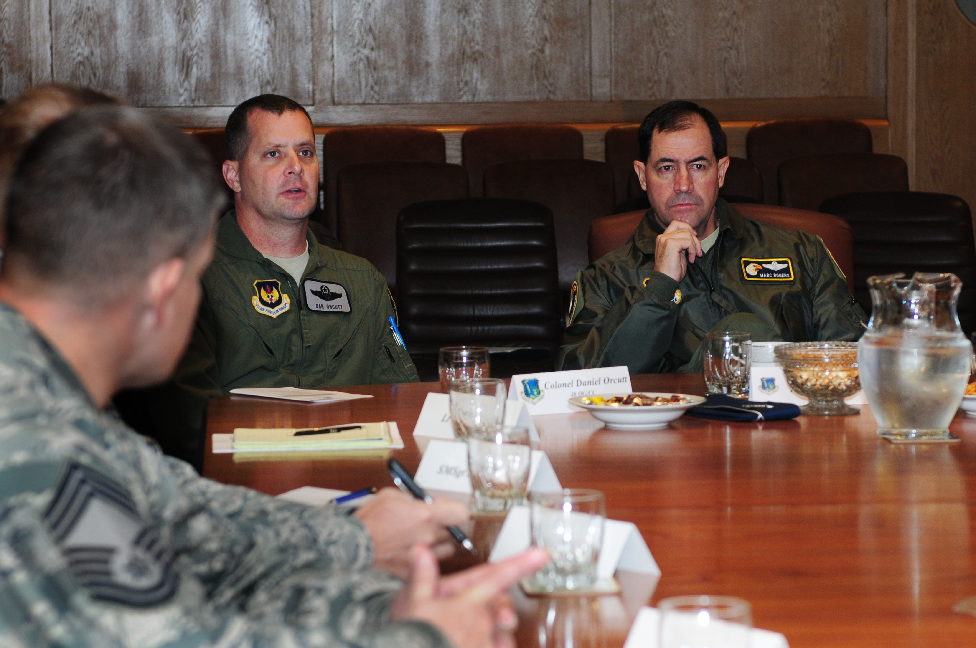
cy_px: 324
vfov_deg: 14.7
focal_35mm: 93
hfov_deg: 21.9
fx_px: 2518
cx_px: 488
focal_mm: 62
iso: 320
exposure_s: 1/125
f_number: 3.5
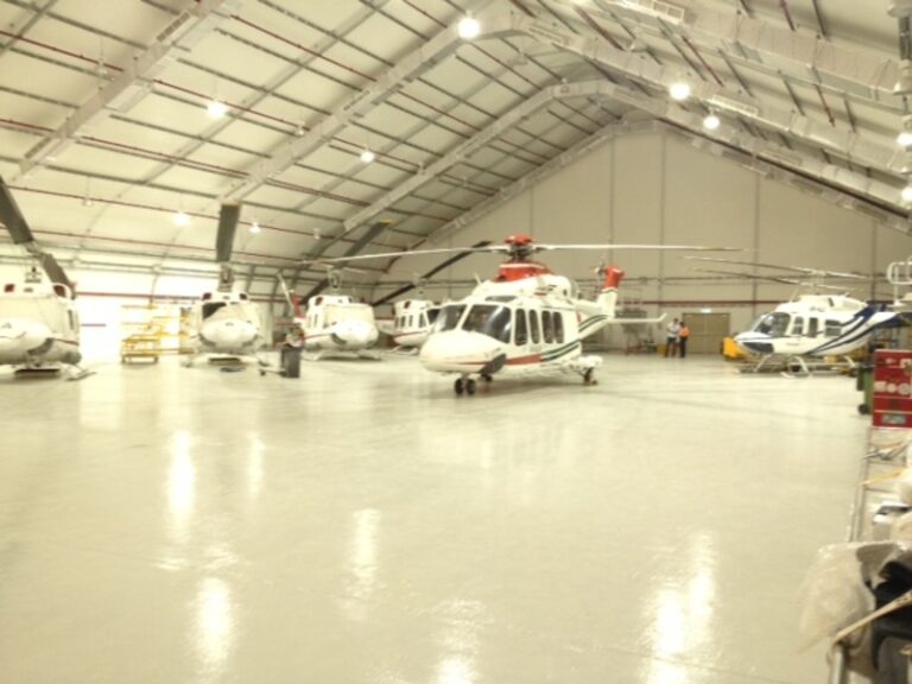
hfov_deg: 52.6
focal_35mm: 35
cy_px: 342
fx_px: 922
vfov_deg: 40.7
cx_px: 456
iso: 125
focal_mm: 4.28
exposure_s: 1/20
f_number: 2.4
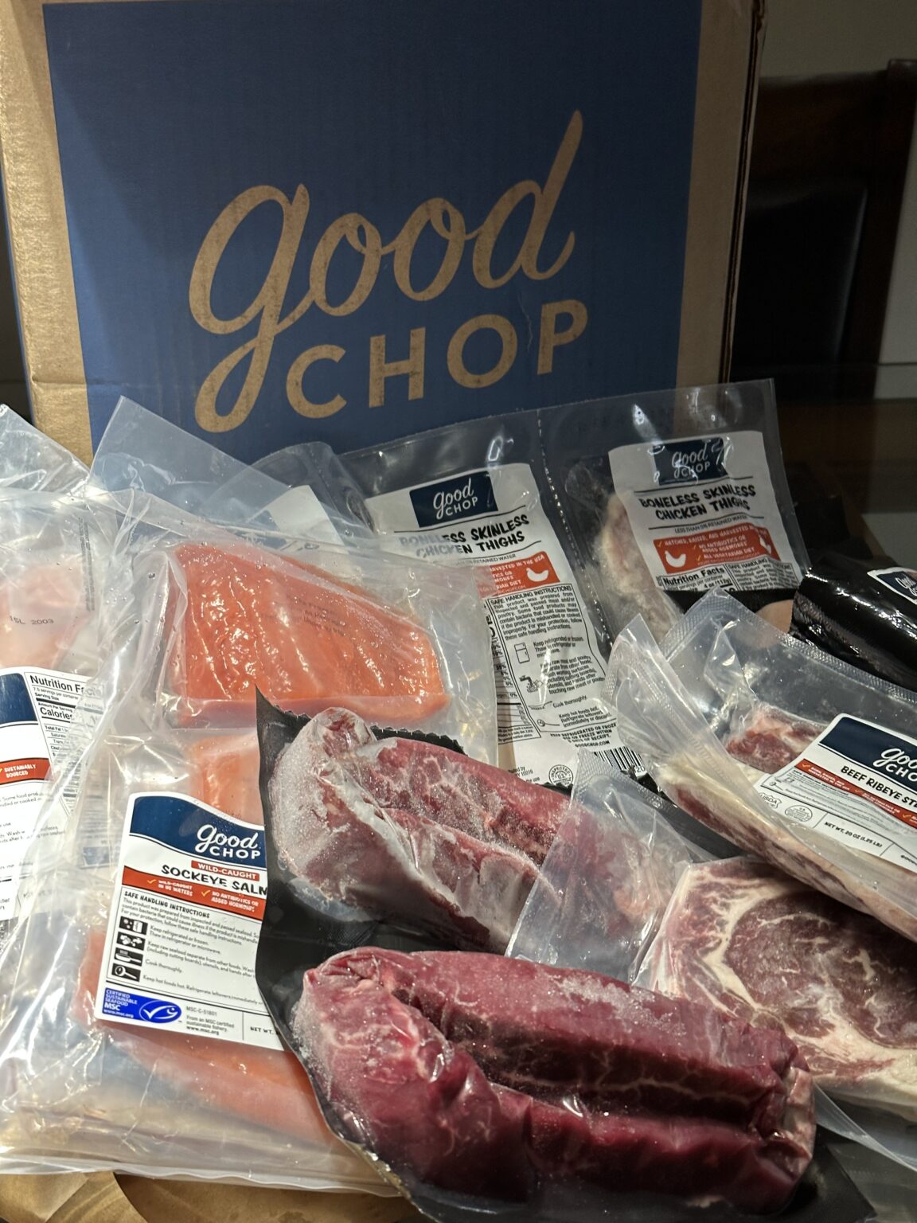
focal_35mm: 48
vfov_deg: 39.7
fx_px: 1695
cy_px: 612
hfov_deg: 30.3
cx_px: 458
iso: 125
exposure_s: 1/60
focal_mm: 6.86
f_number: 1.78
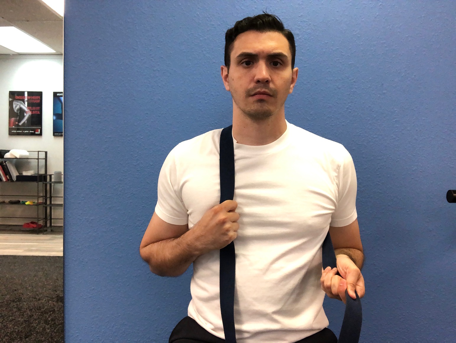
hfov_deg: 56.8
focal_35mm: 32
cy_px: 172
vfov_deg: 44.2
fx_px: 422
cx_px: 228
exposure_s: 1/60
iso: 250
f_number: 2.2
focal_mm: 2.87
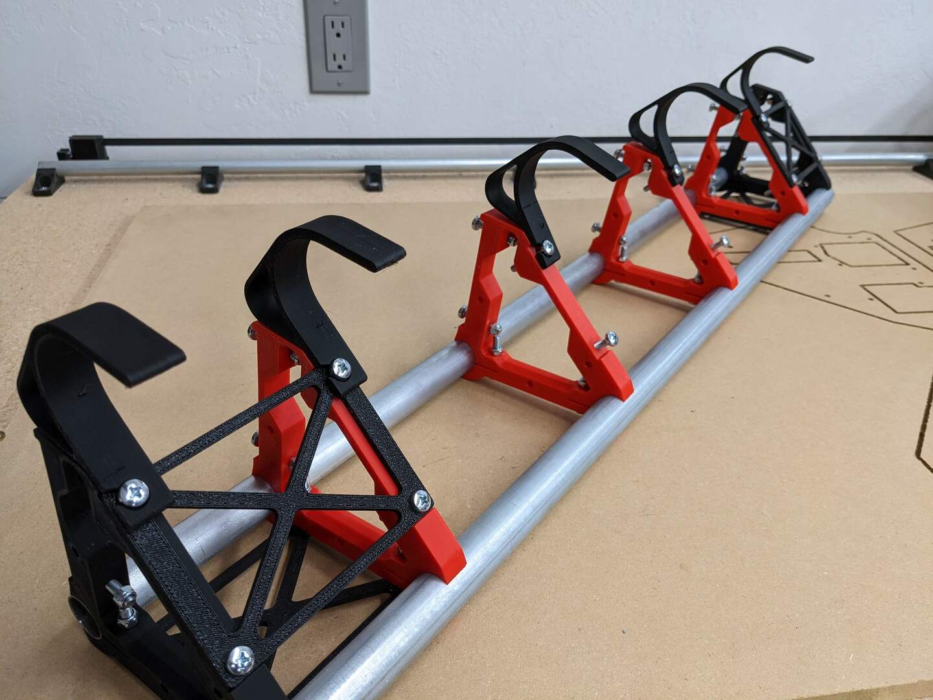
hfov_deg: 65.3
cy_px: 350
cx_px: 466
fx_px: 728
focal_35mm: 27
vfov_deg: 51.4
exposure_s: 1/24
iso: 51
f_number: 1.73
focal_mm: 4.38
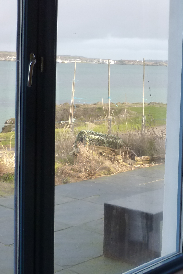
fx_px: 495
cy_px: 93
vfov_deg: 30.7
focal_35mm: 65
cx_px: 167
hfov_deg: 20.5
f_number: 3.3
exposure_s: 1/60
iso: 160
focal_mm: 5
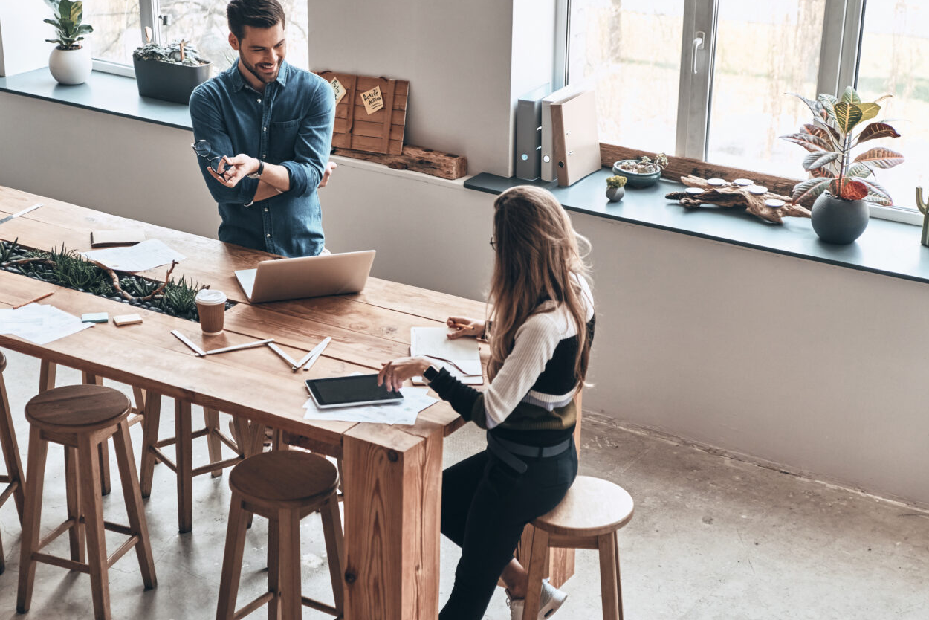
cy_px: 349
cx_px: 398
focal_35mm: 69
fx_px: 1781
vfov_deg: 19.7
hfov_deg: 29.2
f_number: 3.2
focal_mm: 55
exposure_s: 1/160
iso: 640
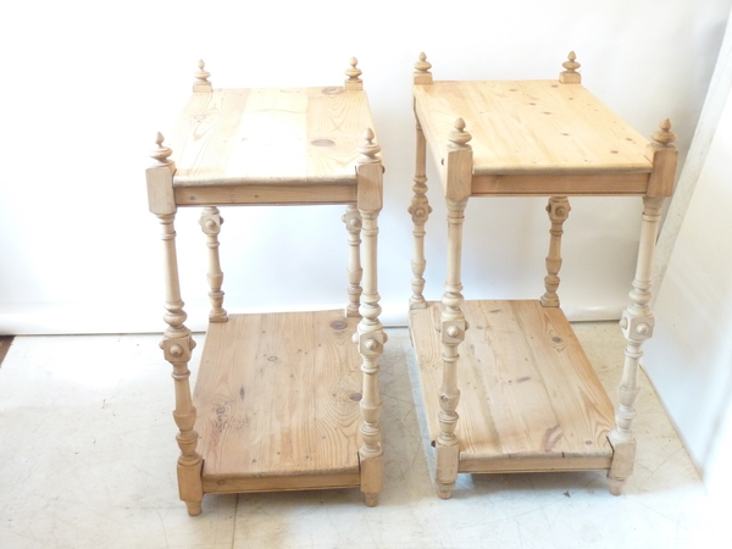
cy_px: 274
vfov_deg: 34.3
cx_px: 366
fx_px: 888
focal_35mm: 42
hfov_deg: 44.8
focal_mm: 6.9
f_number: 3.7
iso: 400
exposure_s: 1/10
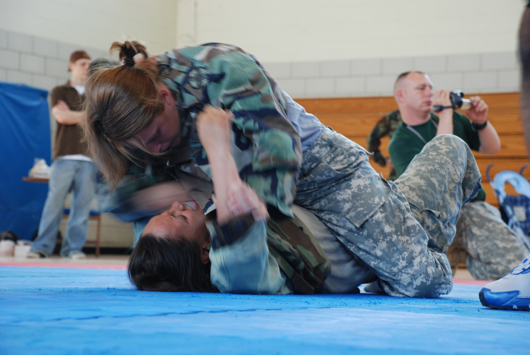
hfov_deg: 18.2
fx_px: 1658
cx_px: 265
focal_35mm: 112
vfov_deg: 12.2
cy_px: 178
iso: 400
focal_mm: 75
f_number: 5.6
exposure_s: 1/30
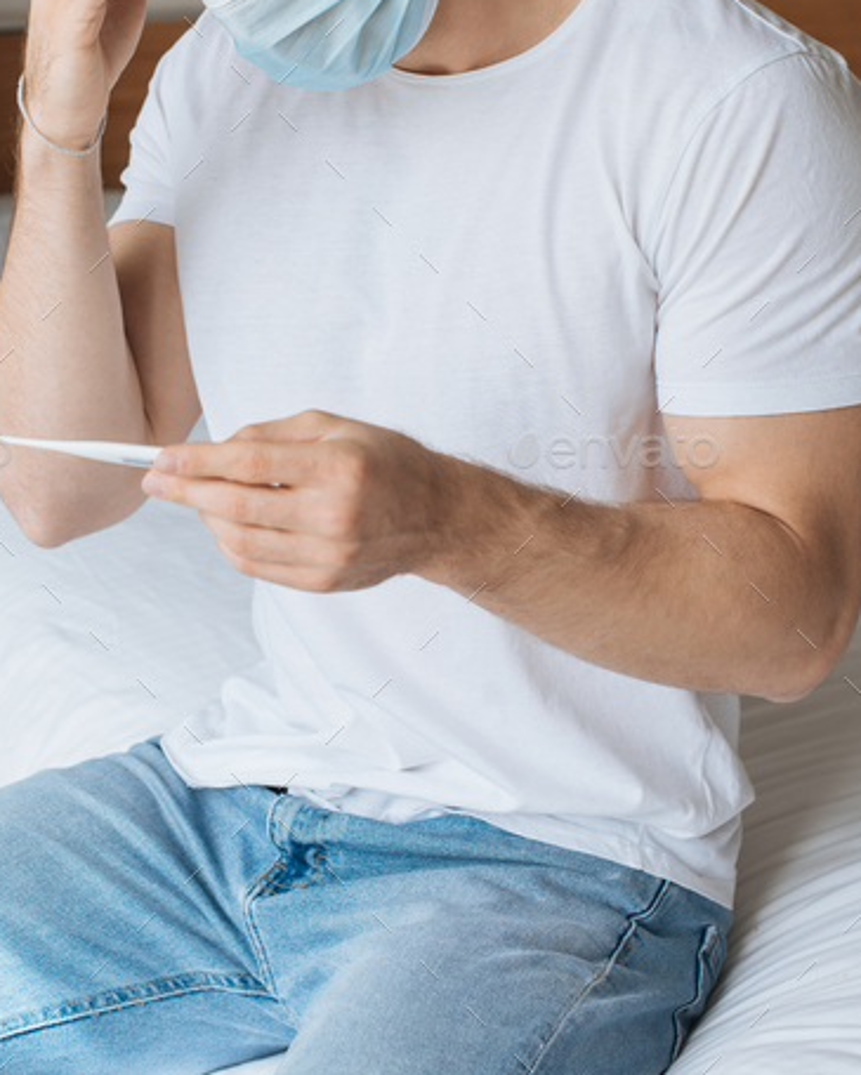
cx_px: 252
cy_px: 431
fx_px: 2898
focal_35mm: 91
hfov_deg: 16.8
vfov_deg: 21.0
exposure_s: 1/250
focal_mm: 50
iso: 160
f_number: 4
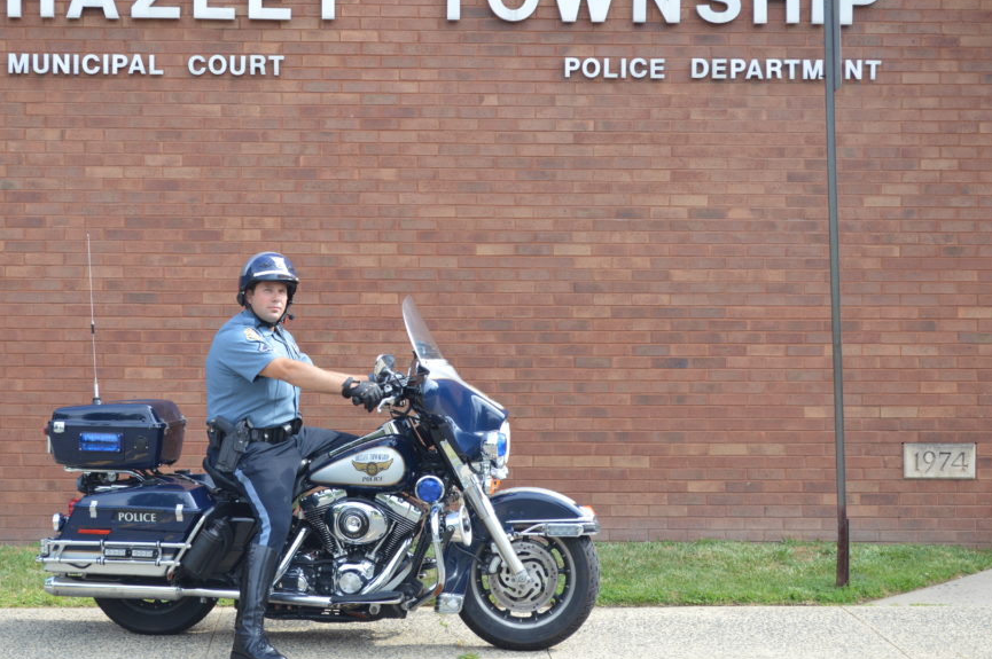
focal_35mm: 71
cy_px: 318
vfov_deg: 19.1
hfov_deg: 28.4
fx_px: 1955
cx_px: 421
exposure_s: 1/125
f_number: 5.6
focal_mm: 40
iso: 110
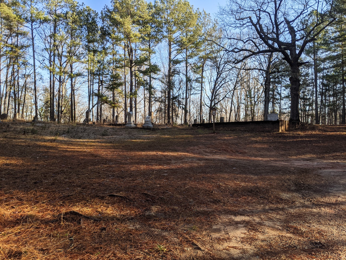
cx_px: 173
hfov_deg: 65.3
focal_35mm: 27
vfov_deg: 51.4
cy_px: 130
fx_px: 270
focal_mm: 4.44
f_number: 1.8
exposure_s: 1/809
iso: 49
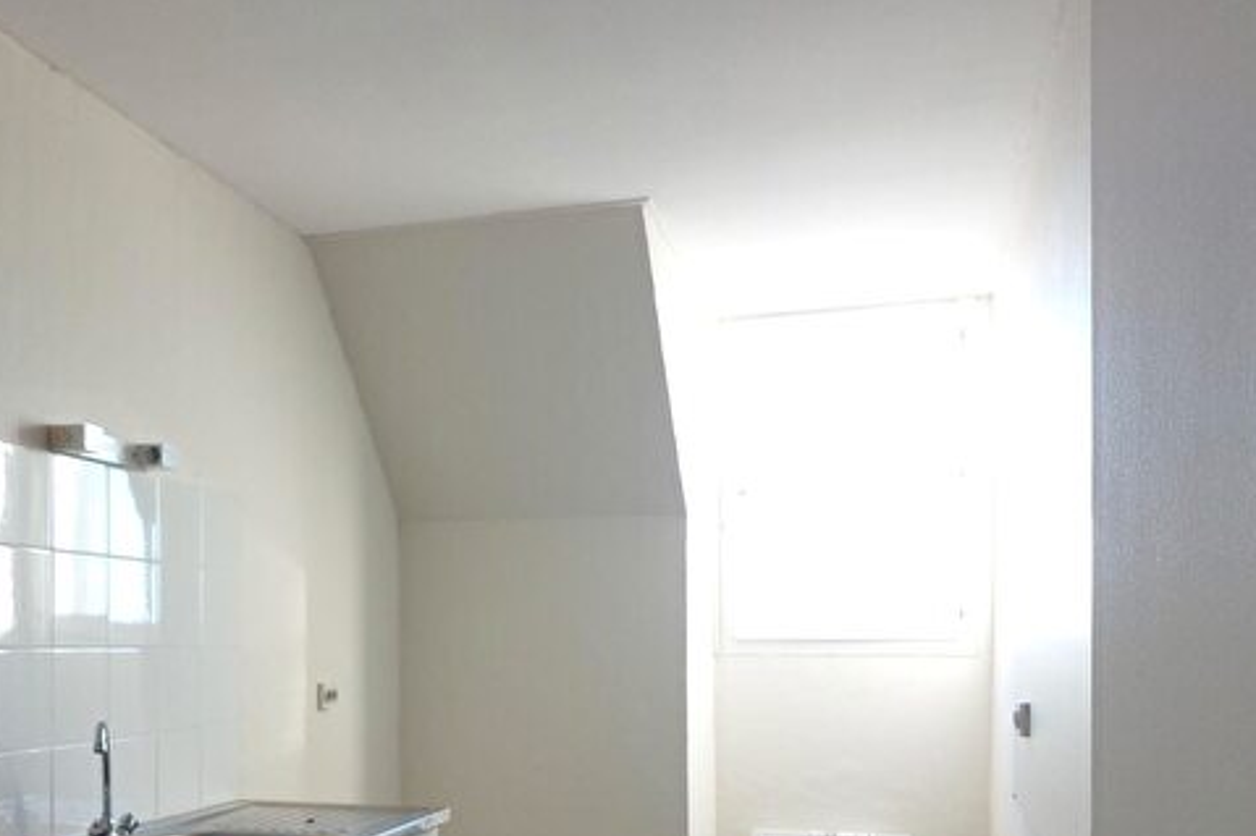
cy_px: 641
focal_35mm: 38
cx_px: 438
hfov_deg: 50.0
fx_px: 1325
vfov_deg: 34.2
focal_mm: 5.23
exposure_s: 1/100
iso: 125
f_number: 1.8
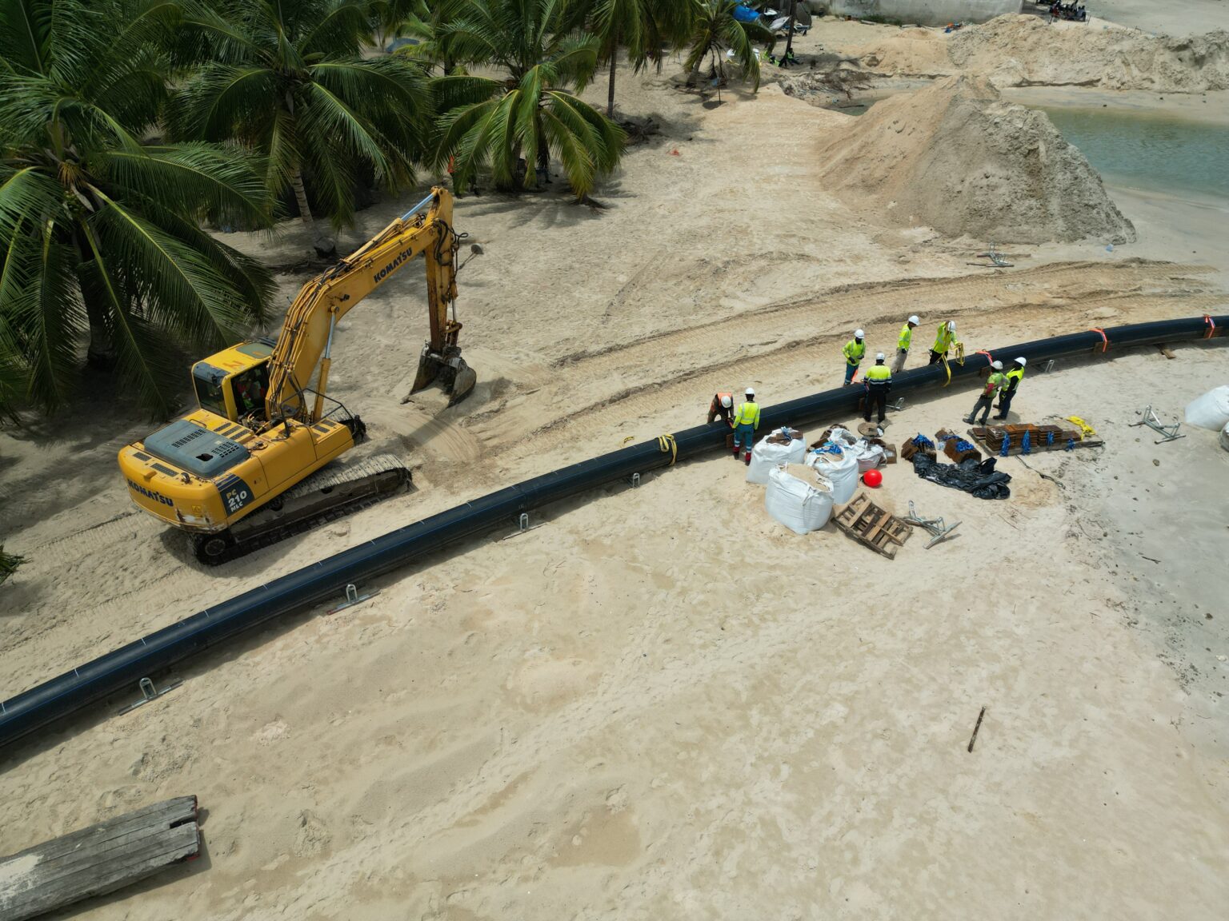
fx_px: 852
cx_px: 614
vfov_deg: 56.8
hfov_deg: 71.6
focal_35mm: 24
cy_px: 460
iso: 110
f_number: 1.7
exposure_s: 1/4000
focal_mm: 6.72
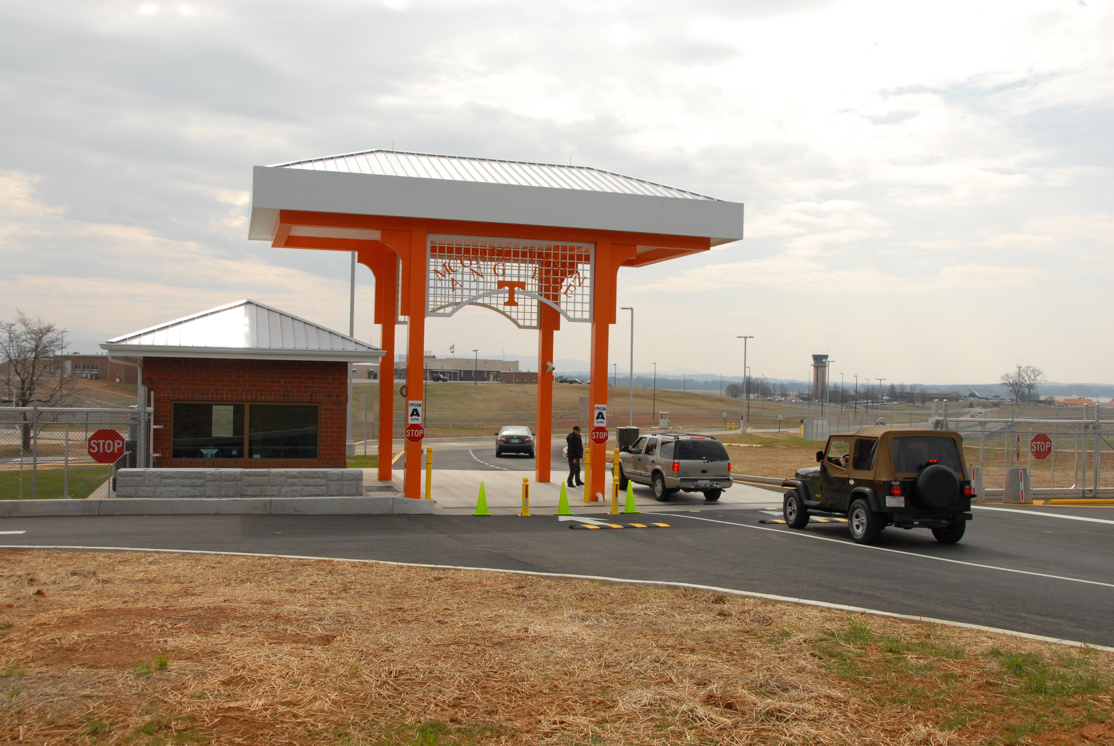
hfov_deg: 57.2
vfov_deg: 40.1
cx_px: 557
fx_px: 1022
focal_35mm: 33
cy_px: 373
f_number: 9
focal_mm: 22
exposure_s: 1/320
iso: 200
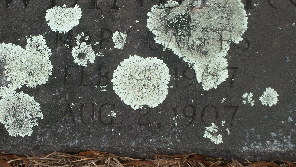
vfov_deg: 11.5
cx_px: 148
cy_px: 67
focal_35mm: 105
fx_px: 824
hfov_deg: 20.4
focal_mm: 17.1
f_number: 5.2
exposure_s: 1/125
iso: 121
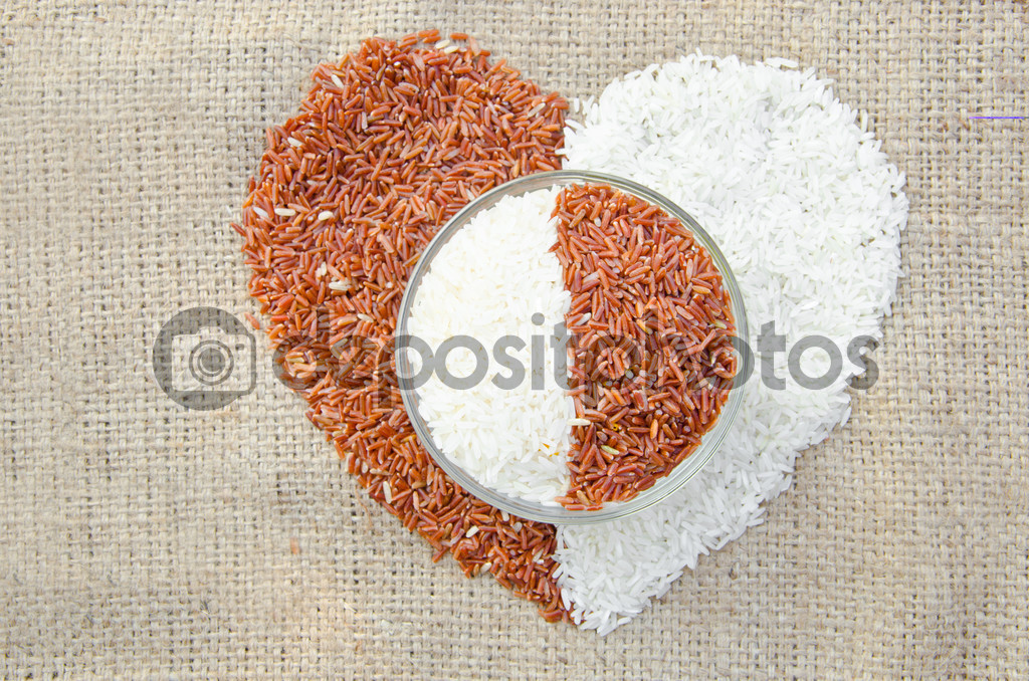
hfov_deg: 32.0
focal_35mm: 63
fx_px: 1797
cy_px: 340
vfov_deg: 21.5
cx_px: 514
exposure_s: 1/15
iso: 100
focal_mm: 42
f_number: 13
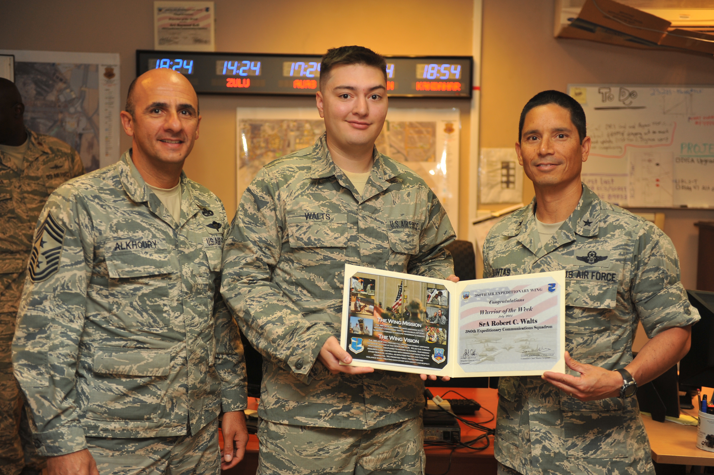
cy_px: 238
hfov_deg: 39.6
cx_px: 357
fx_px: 991
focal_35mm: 50
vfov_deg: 27.0
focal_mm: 50
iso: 500
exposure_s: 1/125
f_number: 2.8
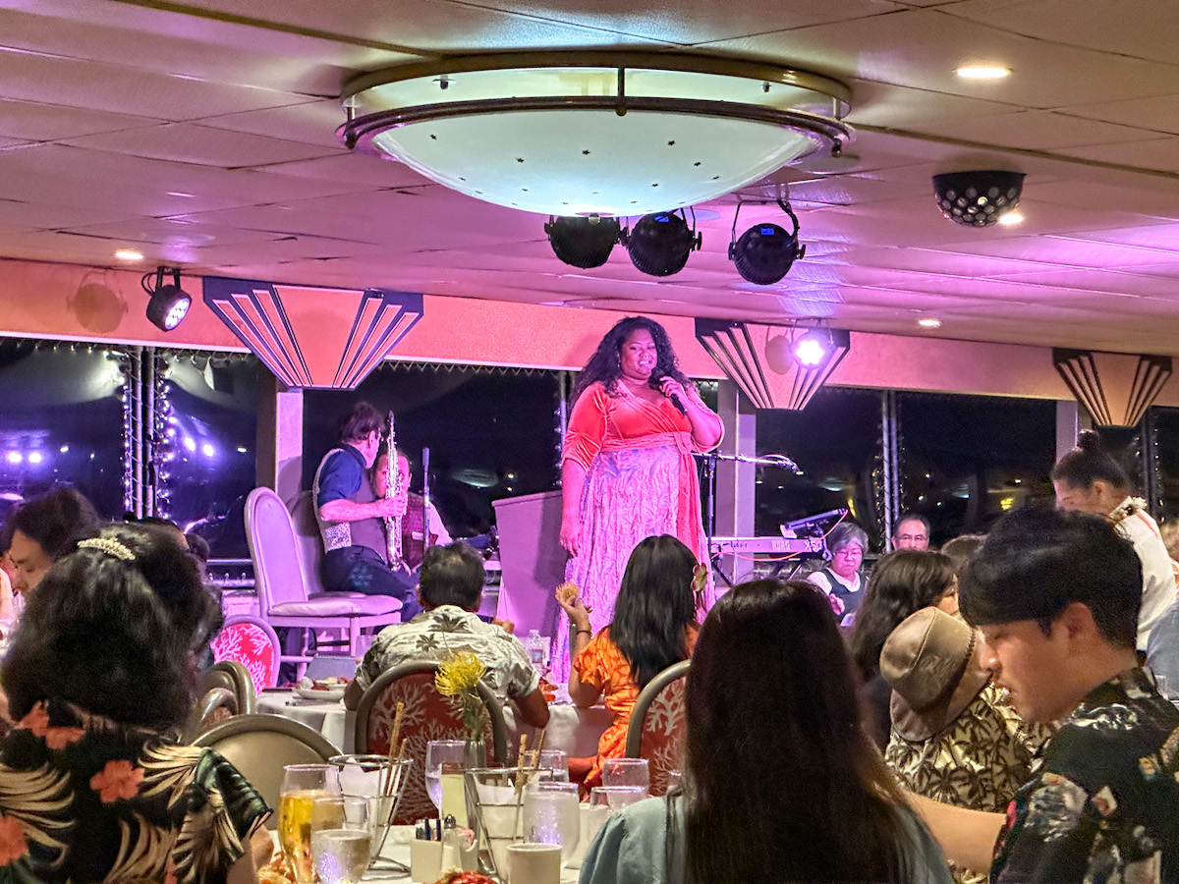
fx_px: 2623
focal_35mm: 77
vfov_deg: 19.1
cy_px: 442
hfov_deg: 25.3
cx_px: 590
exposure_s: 1/40
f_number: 2.8
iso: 1250
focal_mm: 9
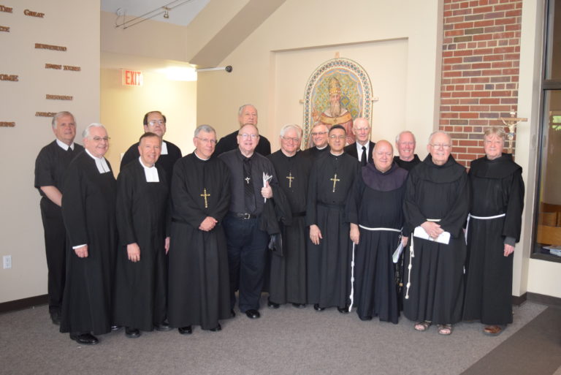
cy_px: 188
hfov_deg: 53.1
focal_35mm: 36
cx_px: 280
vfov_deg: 36.9
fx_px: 561
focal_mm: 24
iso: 1800
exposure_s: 1/60
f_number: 4
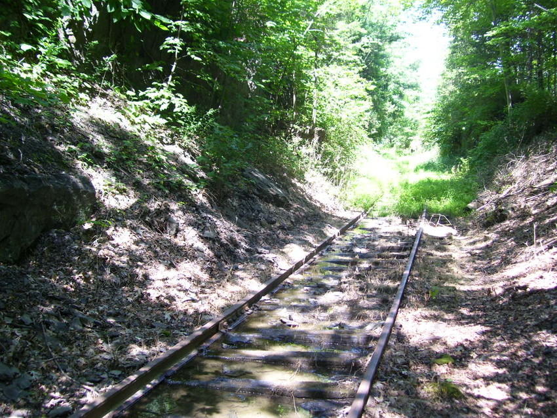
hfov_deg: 50.1
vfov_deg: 38.7
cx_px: 278
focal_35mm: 37
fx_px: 596
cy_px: 209
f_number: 2.7
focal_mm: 6
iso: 80
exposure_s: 1/90
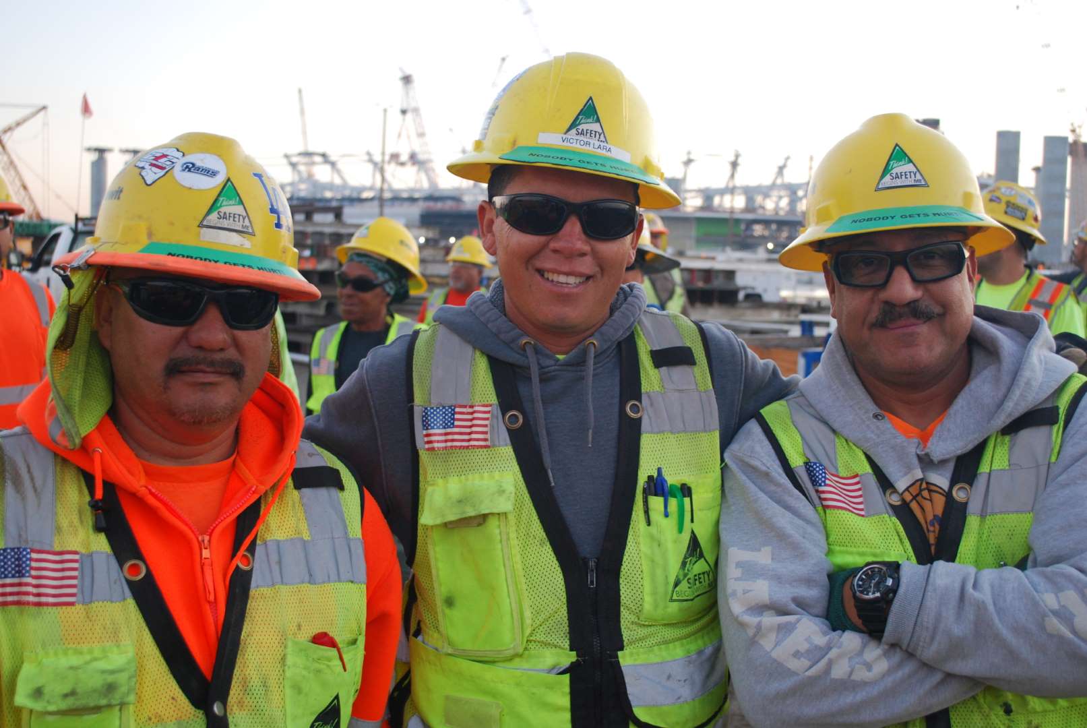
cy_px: 364
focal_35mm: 42
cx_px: 544
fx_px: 1270
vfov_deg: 32.0
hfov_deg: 46.3
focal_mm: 28
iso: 400
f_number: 4.5
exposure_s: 1/30
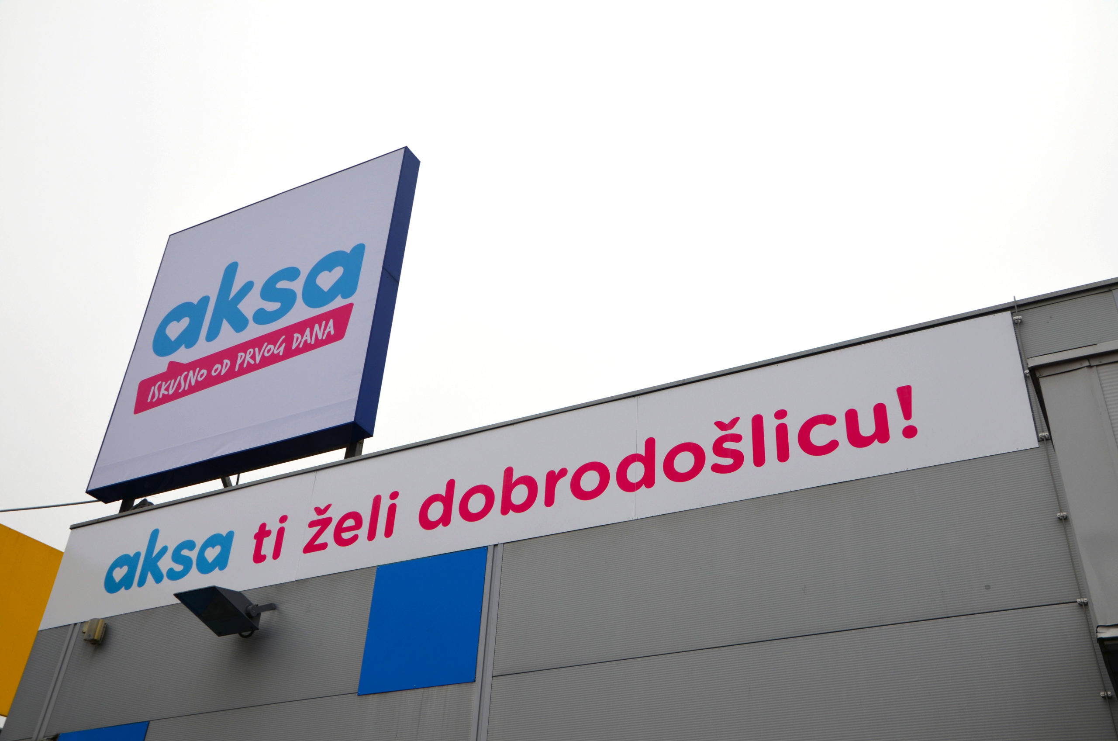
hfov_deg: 53.2
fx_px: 1116
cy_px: 370
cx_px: 559
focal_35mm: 36
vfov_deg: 36.7
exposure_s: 1/250
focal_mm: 24
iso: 100
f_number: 8
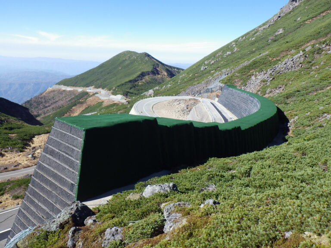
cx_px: 166
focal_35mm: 28
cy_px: 124
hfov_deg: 63.4
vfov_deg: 49.7
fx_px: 268
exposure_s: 1/500
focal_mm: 5
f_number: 4.2
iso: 125
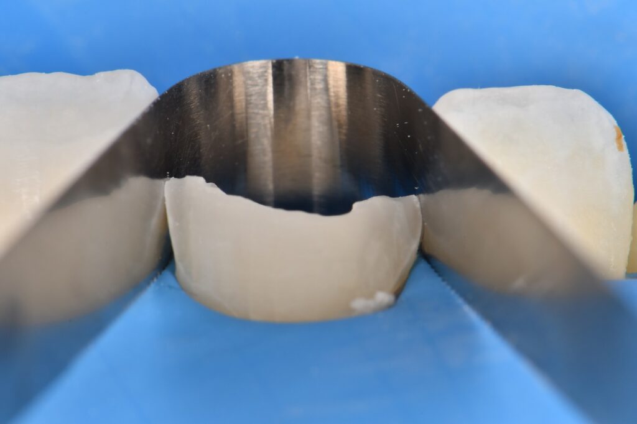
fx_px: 2777
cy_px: 212
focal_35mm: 157
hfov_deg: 13.1
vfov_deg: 8.7
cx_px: 318
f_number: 32
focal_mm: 105
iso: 200
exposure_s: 1/160
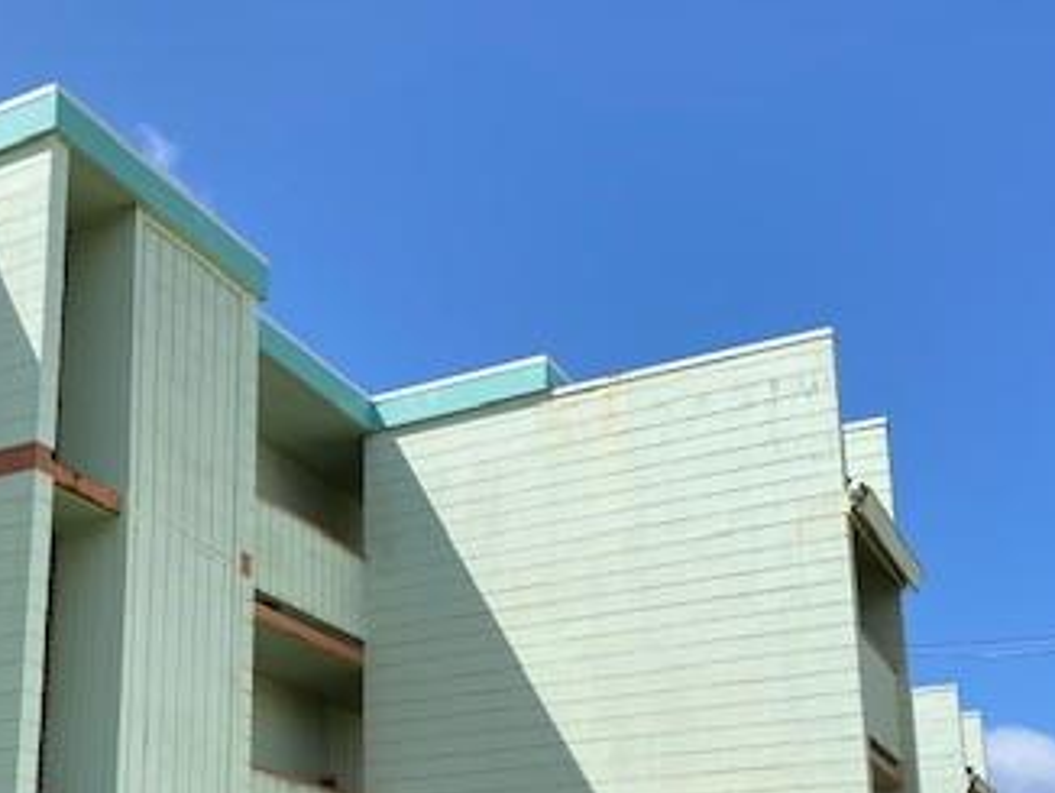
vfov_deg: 27.8
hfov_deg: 36.6
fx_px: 1555
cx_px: 272
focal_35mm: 51
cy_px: 667
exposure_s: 1/2315
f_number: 1.8
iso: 32
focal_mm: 4.25
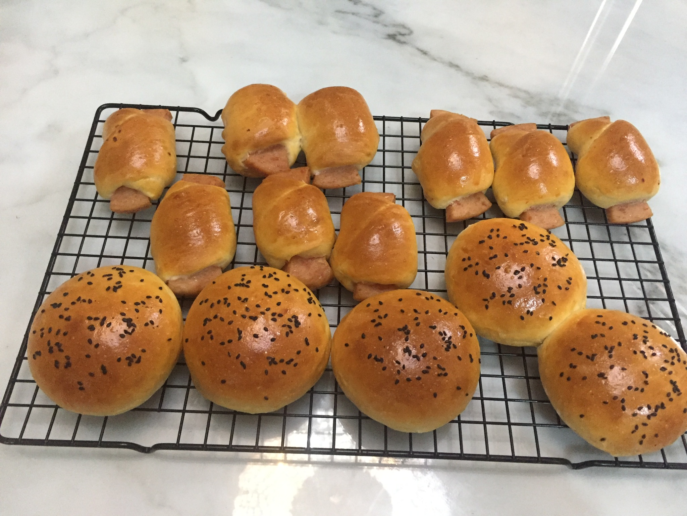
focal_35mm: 29
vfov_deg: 48.2
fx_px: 576
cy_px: 258
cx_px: 344
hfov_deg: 61.7
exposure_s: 1/17
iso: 250
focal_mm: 4.15
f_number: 2.2
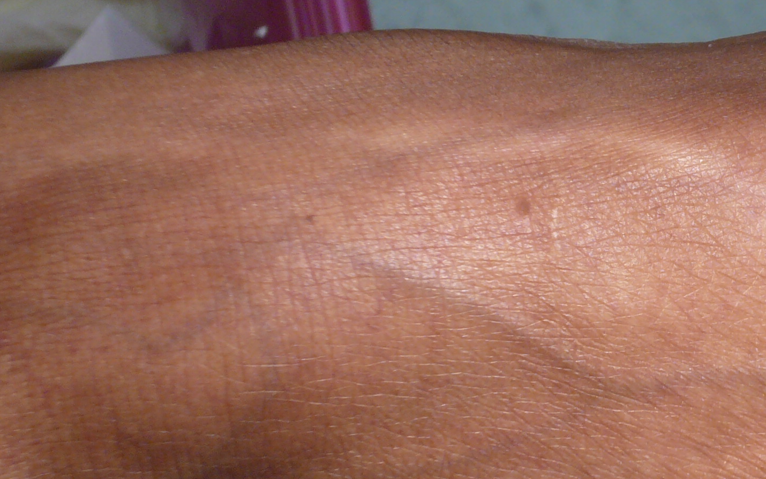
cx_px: 768
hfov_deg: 16.6
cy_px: 305
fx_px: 2568
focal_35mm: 123
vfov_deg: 10.6
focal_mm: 8.8
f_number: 3.8
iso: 100
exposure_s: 1/15
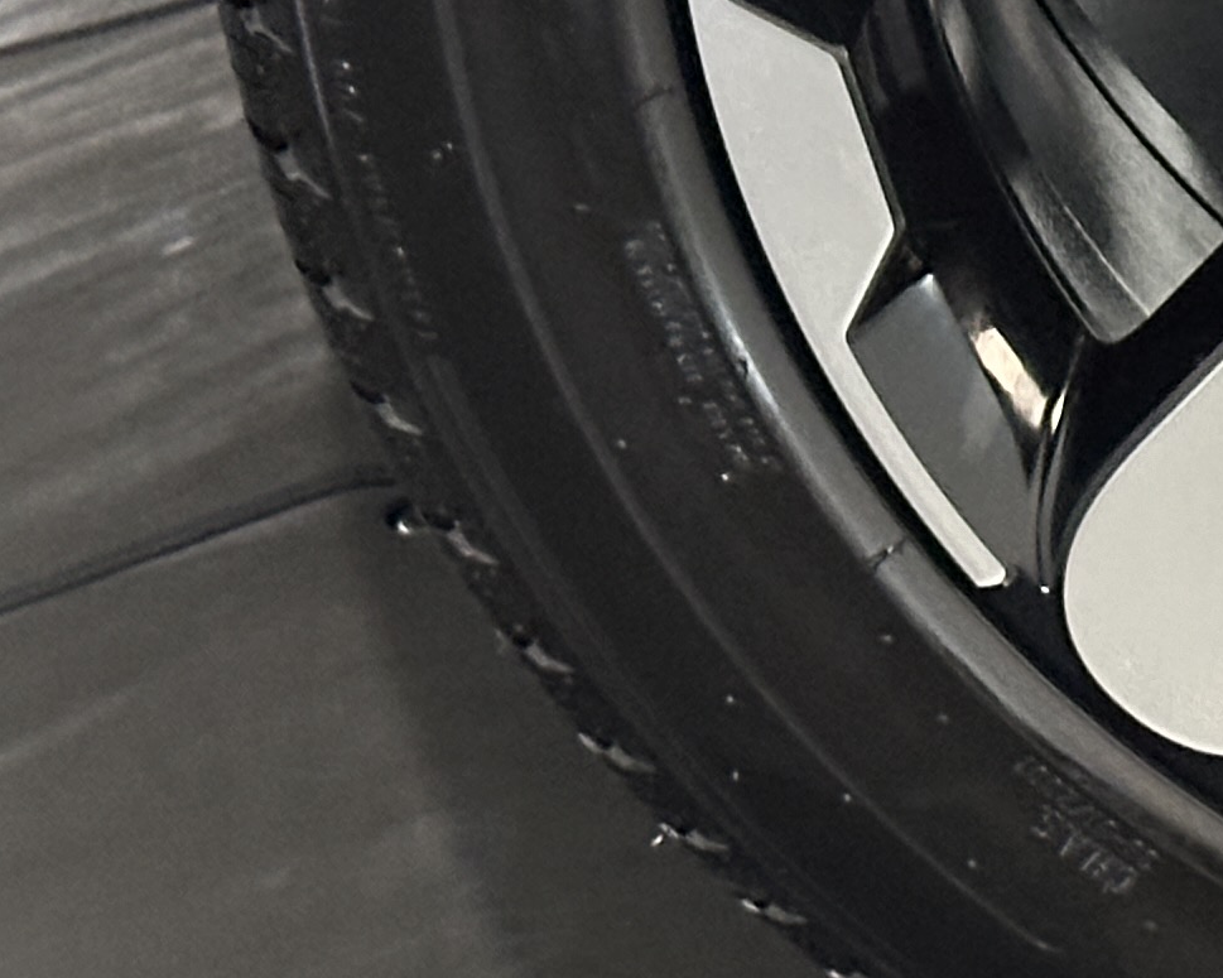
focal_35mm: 195
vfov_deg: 7.8
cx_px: 2098
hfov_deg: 9.5
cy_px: -314
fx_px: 7058
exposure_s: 1/30
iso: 500
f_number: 1.78
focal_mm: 6.86
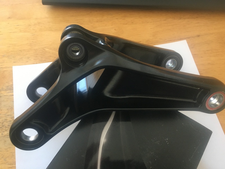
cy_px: 84
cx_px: 112
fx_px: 188
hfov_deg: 61.7
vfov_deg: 48.2
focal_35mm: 29
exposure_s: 1/30
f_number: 2.2
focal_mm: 4.15
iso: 100
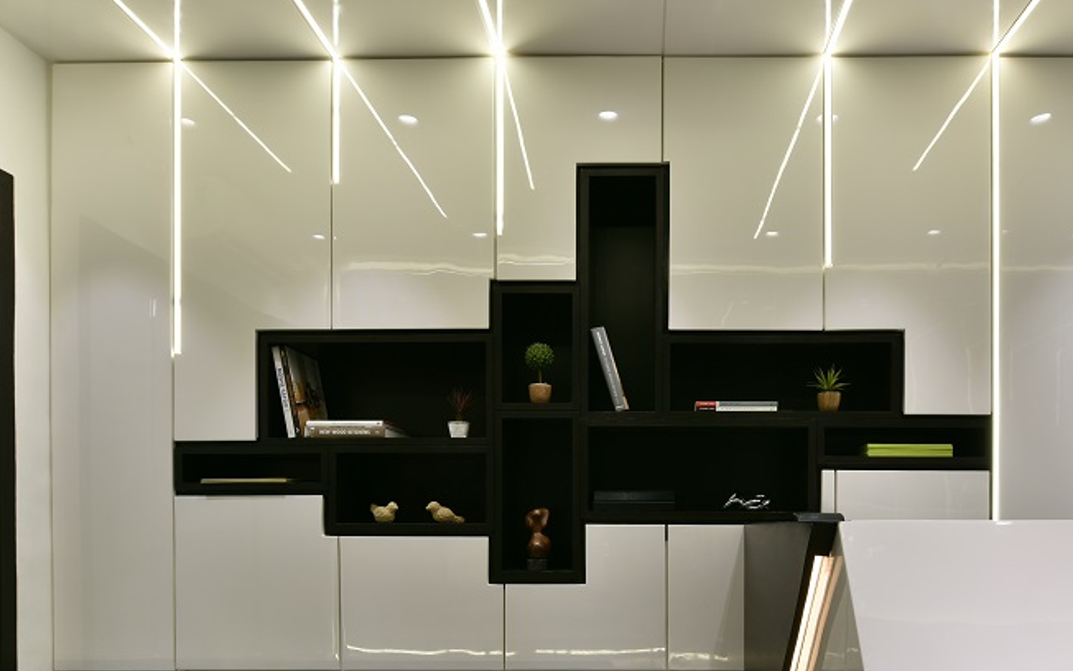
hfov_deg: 71.8
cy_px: 525
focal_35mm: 25
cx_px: 640
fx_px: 731
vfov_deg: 47.0
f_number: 9
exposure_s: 1/2.5
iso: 31
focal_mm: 16
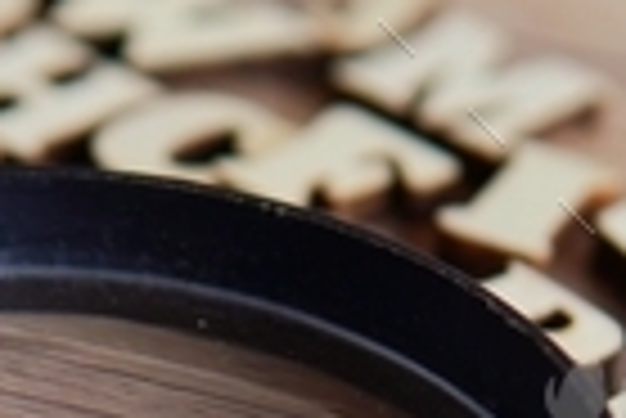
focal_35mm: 191
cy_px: 605
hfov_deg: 10.7
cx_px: 59
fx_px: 3325
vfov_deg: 7.1
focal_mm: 30
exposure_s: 1/750
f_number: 2.4
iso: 200
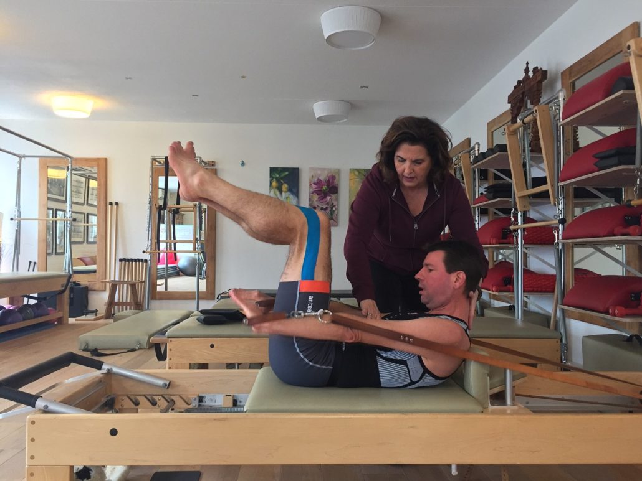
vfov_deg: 48.2
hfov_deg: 61.6
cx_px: 321
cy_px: 240
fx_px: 538
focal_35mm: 29
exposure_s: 1/33
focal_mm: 4.15
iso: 250
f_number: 2.2
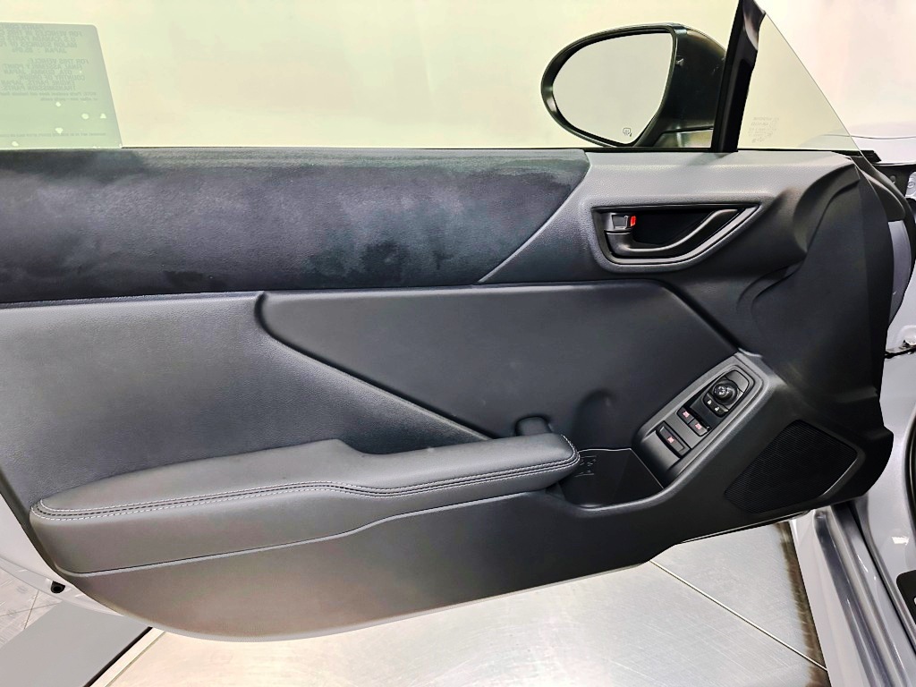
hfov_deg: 71.6
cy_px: 344
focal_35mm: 24
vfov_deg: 56.8
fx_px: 635
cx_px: 458
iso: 800
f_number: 1.78
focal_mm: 6.86
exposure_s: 1/60
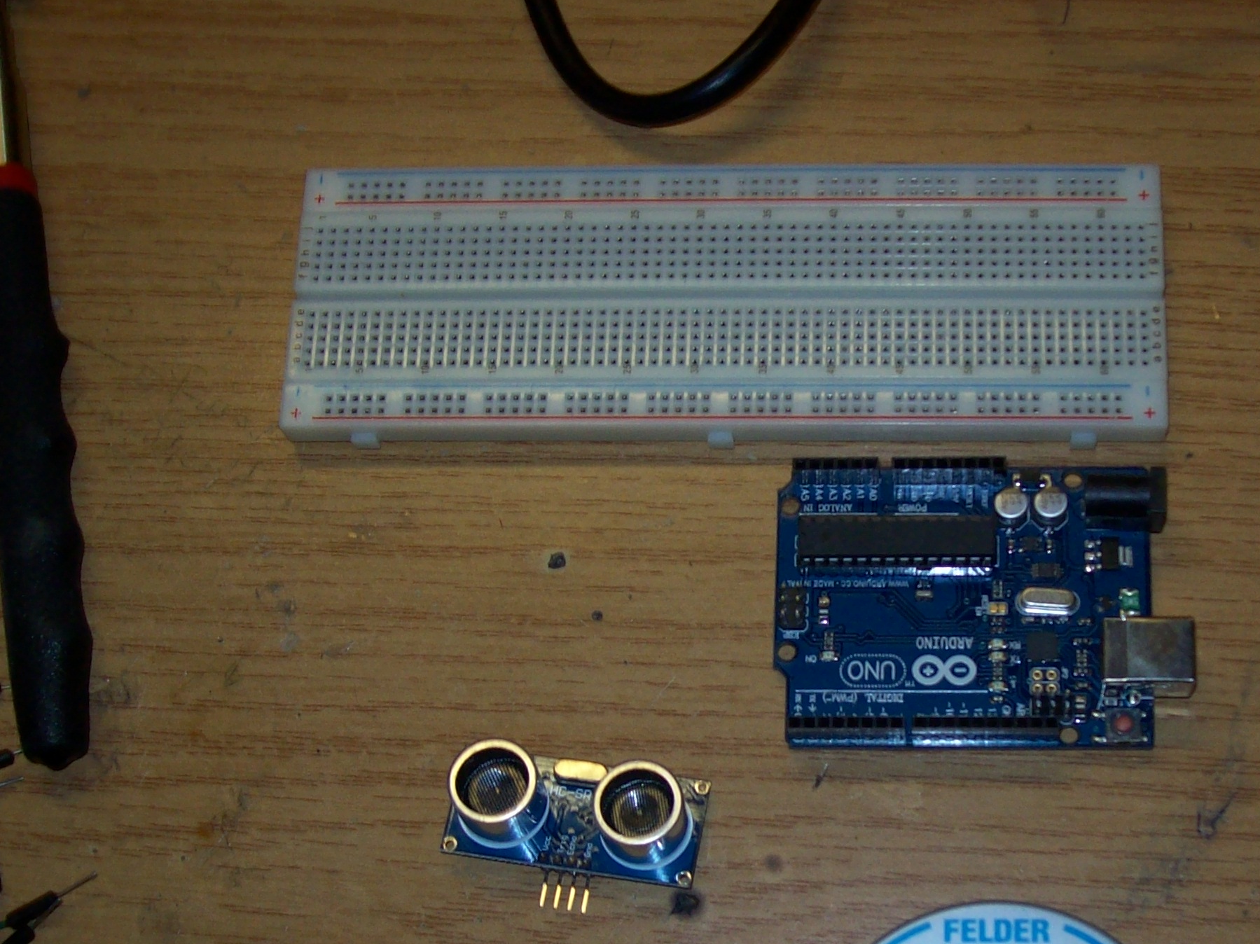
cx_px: 885
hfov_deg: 33.4
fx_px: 2074
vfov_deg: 25.4
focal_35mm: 57
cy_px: 688
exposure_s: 1/64
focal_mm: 6
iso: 80
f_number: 2.7
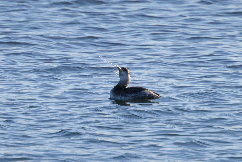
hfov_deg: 2.5
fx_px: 5646
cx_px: 121
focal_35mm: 840
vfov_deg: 1.6
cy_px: 81
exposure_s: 1/800
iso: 200
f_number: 8
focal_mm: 560
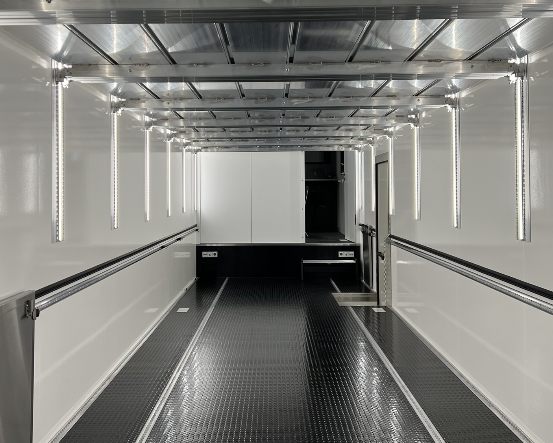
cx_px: 257
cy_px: 184
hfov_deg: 49.0
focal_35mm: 37
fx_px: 606
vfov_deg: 40.0
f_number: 1.5
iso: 40
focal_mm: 5.7
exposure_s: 1/100
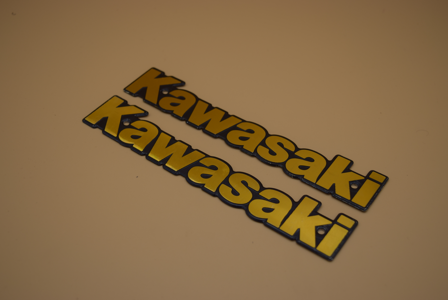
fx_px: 598
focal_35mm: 48
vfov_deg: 28.1
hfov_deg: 41.1
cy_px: 150
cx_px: 224
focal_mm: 32
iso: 200
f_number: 4.5
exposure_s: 1/250
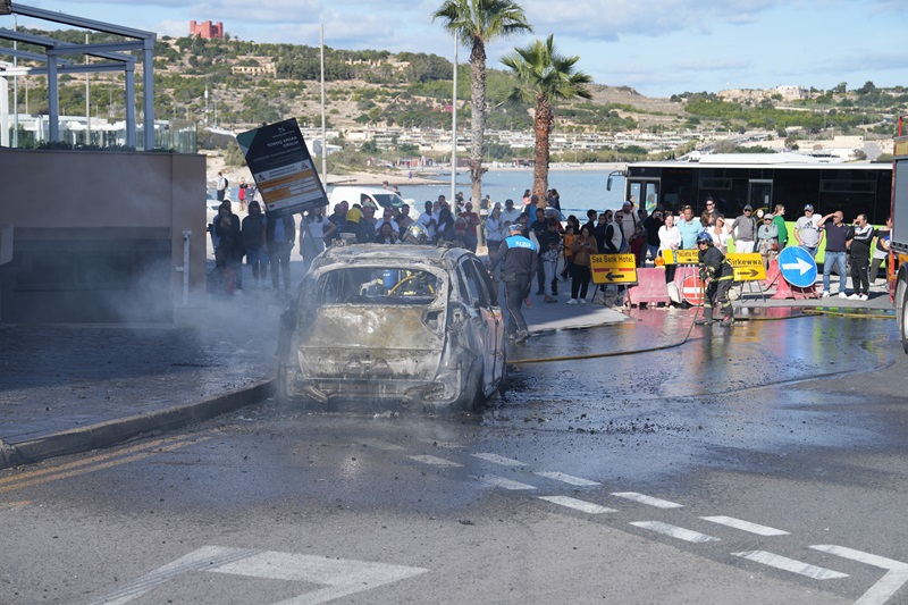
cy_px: 302
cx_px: 454
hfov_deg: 28.8
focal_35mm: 70
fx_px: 1765
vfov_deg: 19.4
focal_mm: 70
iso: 100
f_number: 5
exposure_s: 1/640
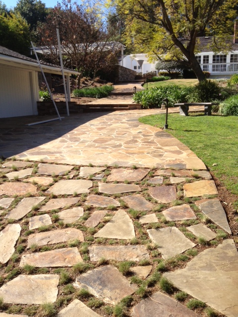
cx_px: 119
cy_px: 158
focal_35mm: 35
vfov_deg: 52.6
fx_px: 321
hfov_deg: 40.7
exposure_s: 1/986
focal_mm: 4.28
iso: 64
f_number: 2.4
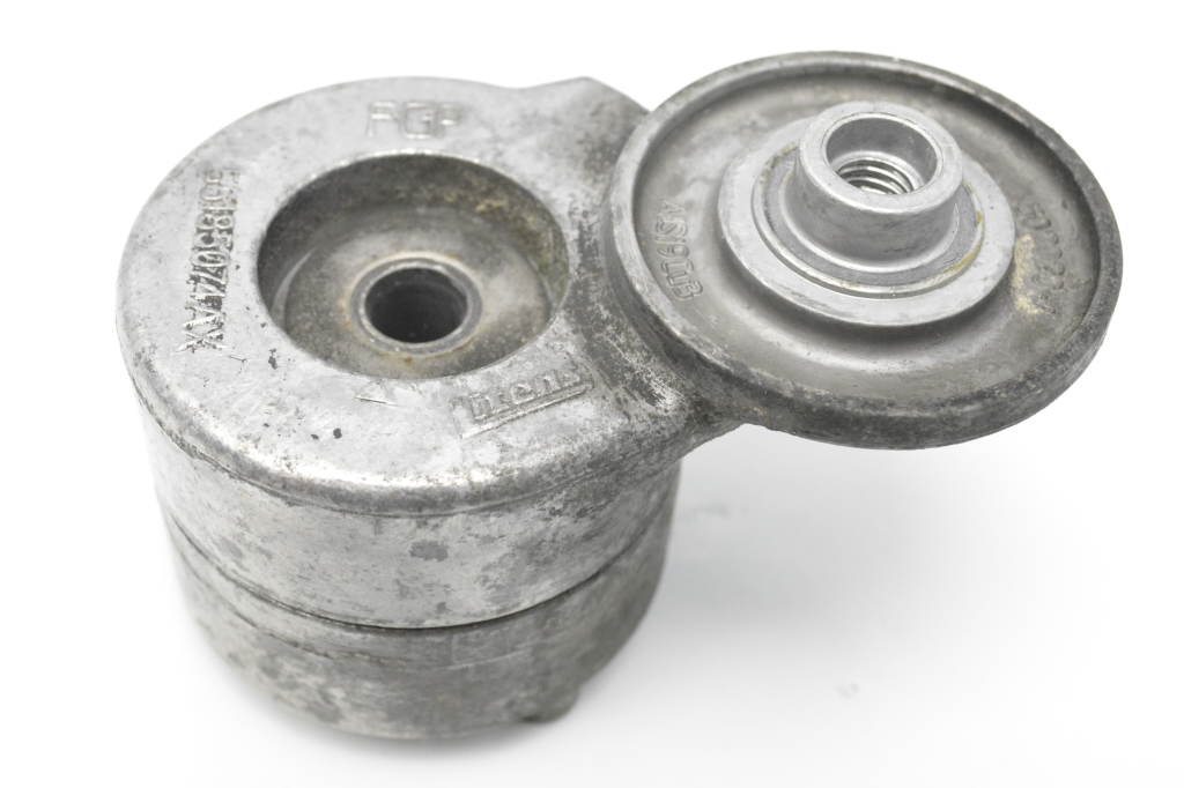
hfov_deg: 35.1
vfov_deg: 23.8
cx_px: 592
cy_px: 394
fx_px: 1874
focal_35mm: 57
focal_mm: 38
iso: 6400
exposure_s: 1/250
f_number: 8
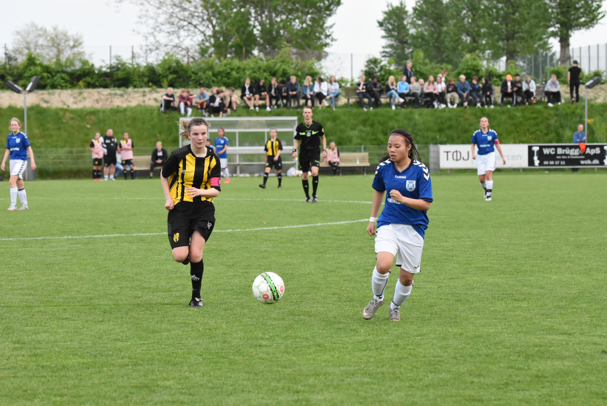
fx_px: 2151
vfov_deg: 10.8
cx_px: 304
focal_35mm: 128
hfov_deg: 16.1
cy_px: 203
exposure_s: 1/2500
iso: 2500
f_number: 3.5
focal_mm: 85
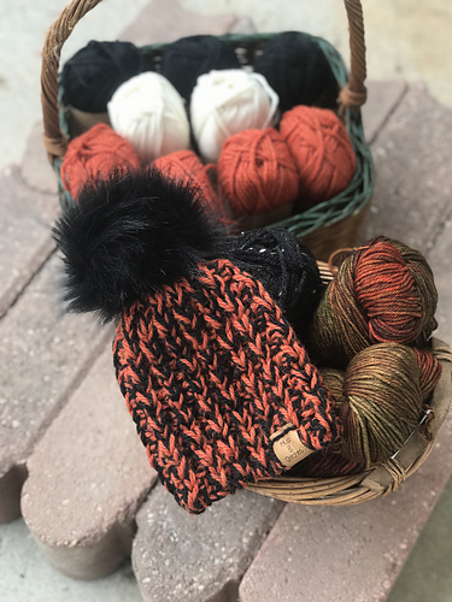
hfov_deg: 25.7
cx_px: 226
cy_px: 301
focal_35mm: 57
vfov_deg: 33.8
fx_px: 992
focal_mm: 6.6
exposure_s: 1/60
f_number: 2.8
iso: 32
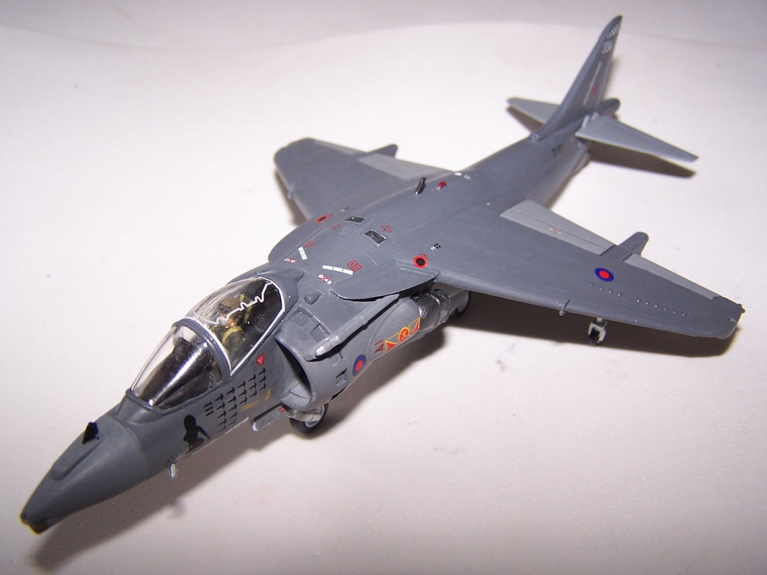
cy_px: 288
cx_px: 384
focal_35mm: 38
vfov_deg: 37.7
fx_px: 842
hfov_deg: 49.0
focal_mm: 6.3
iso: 80
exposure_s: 1/60
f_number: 2.8
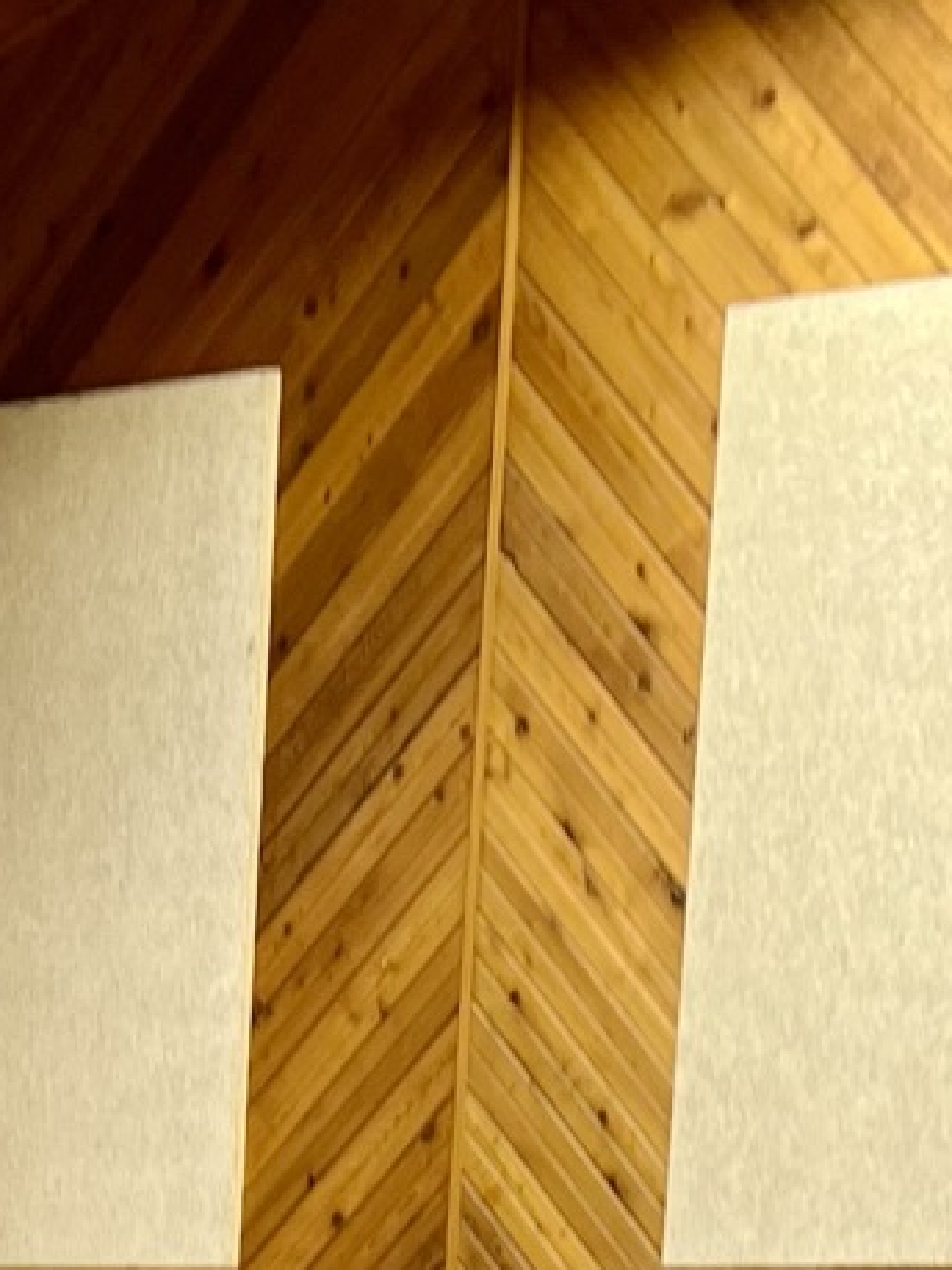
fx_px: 4256
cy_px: 2739
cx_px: 540
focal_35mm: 116
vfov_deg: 13.7
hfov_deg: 12.8
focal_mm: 5.7
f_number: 1.5
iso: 80
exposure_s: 1/60
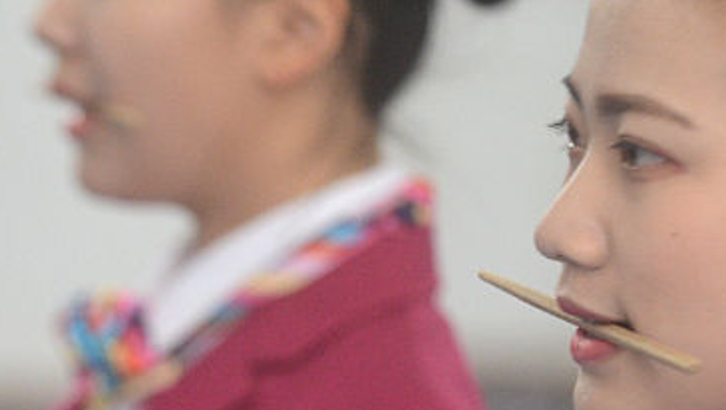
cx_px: 165
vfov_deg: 3.4
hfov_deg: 6.0
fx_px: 6955
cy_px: 423
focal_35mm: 361
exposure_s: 1/200
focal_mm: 105
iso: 2000
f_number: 2.8
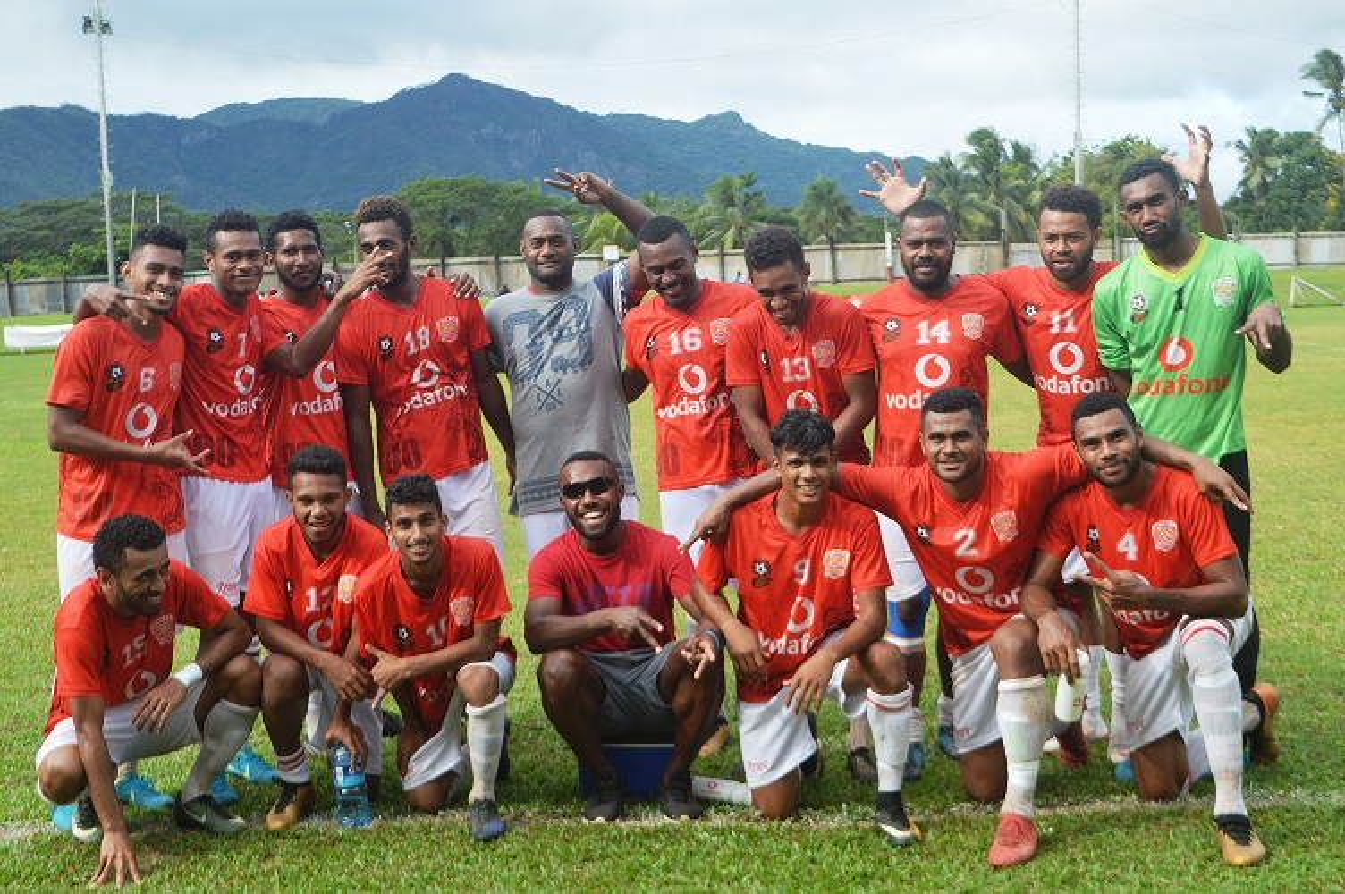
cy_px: 447
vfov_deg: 23.7
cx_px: 672
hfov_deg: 35.1
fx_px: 2128
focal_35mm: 57
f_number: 5
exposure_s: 1/640
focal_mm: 38
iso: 400
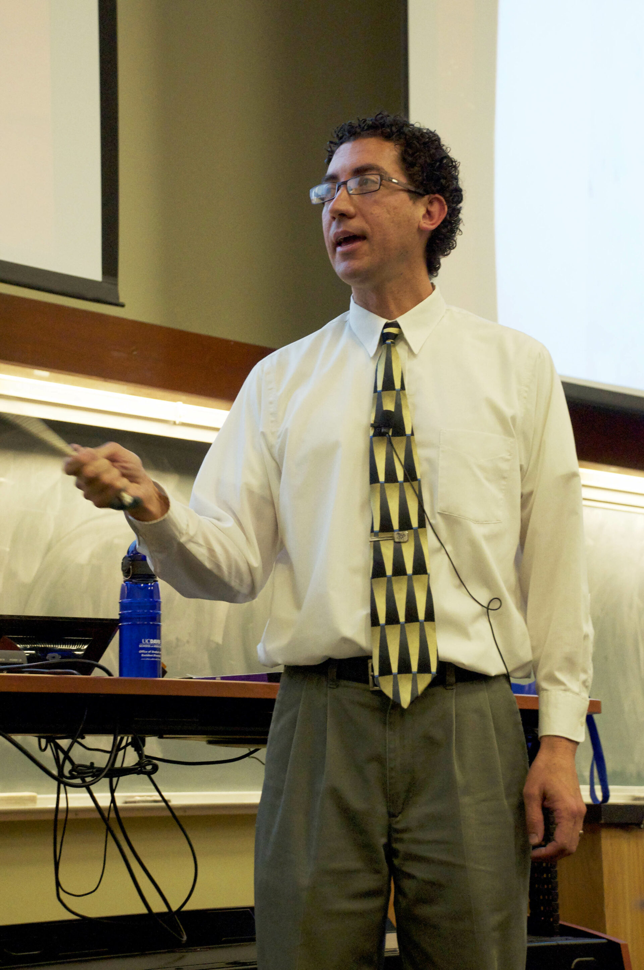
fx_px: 2098
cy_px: 485
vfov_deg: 26.0
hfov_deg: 17.4
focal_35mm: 78
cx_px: 322
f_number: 5.6
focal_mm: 52
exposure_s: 1/80
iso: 2000
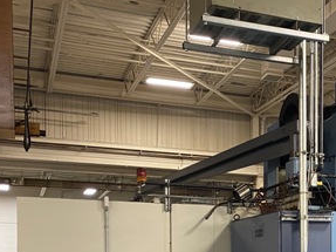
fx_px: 563
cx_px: 268
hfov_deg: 32.4
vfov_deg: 23.6
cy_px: 279
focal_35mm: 58
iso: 160
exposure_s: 1/60
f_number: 1.8
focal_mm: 4.25
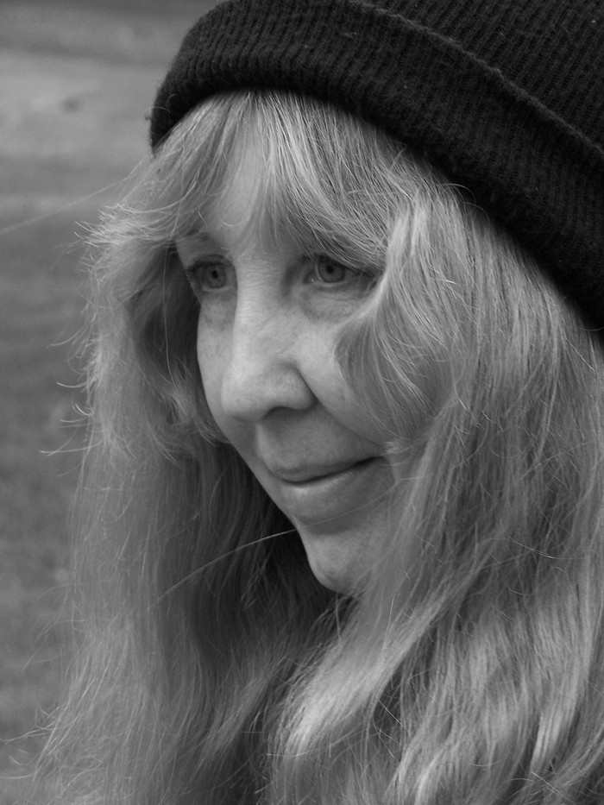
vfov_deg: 15.4
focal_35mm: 128
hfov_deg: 11.6
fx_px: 2977
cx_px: 302
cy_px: 402
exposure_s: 1/60
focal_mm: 21.2
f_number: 3.2
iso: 140
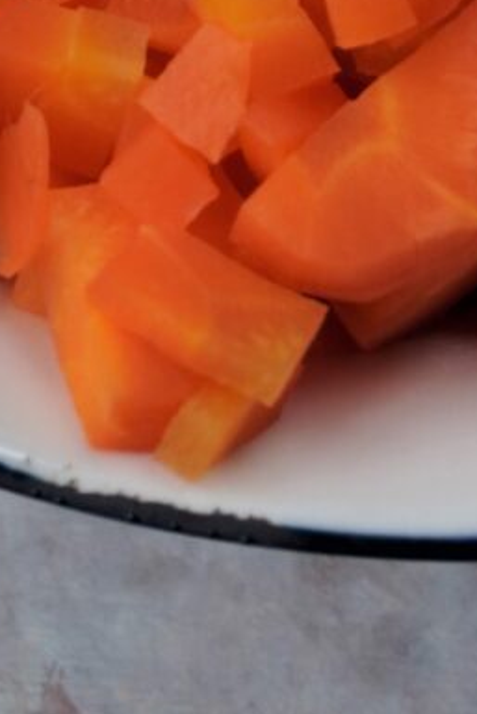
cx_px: 406
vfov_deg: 5.0
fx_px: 7922
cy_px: -1141
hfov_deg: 3.4
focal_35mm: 399
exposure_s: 1/160
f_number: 5.6
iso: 200
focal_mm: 50
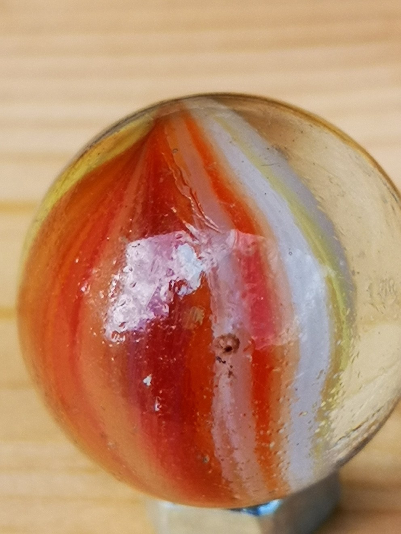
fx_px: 2178
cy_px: 267
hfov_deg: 10.5
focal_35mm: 141
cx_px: 200
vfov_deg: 14.0
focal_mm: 5.58
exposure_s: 1/300
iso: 50
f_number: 1.8
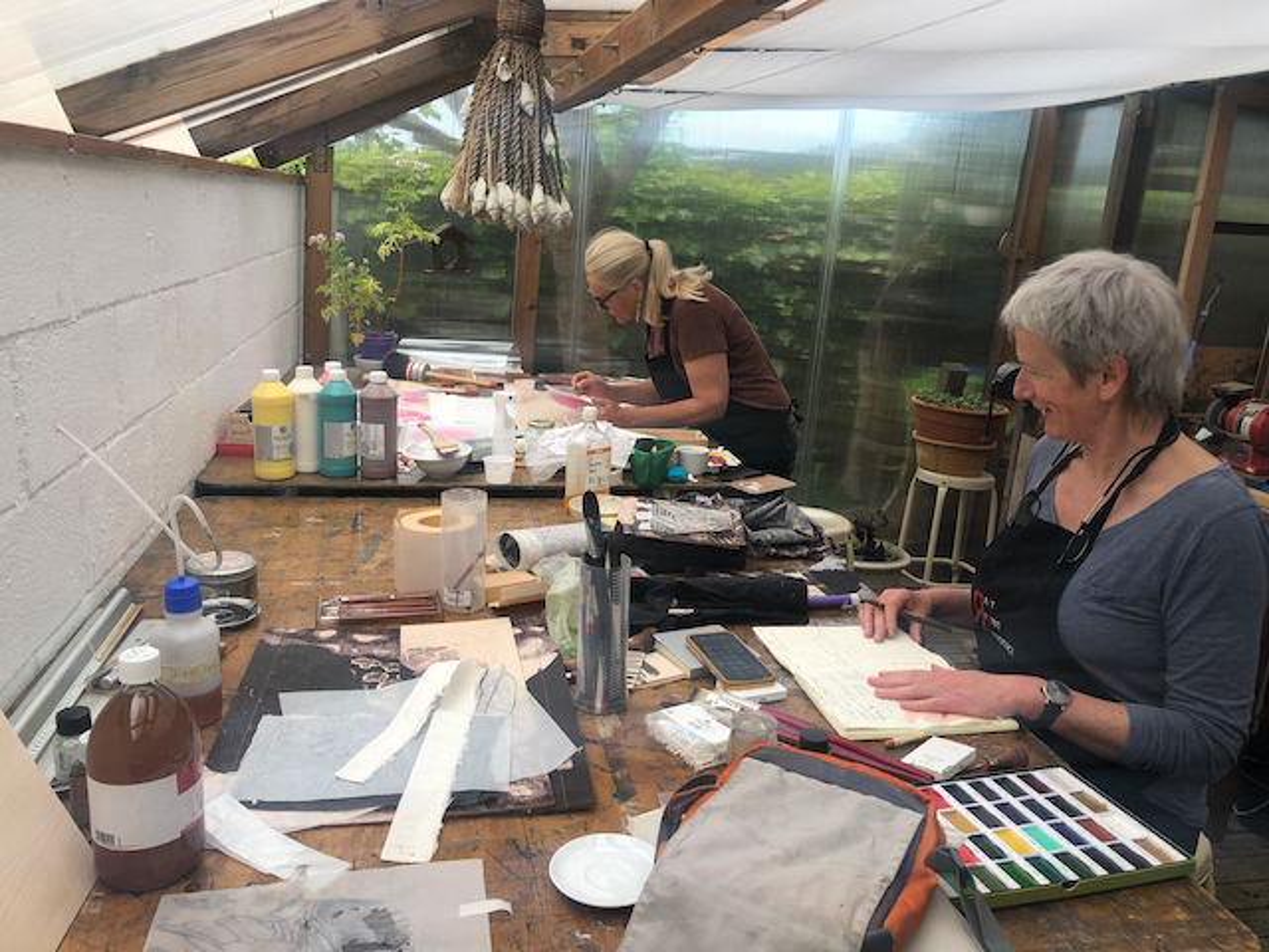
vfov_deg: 49.7
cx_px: 634
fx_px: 1026
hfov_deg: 63.4
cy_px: 476
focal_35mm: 28
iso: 20
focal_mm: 3.99
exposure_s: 1/390
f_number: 1.8
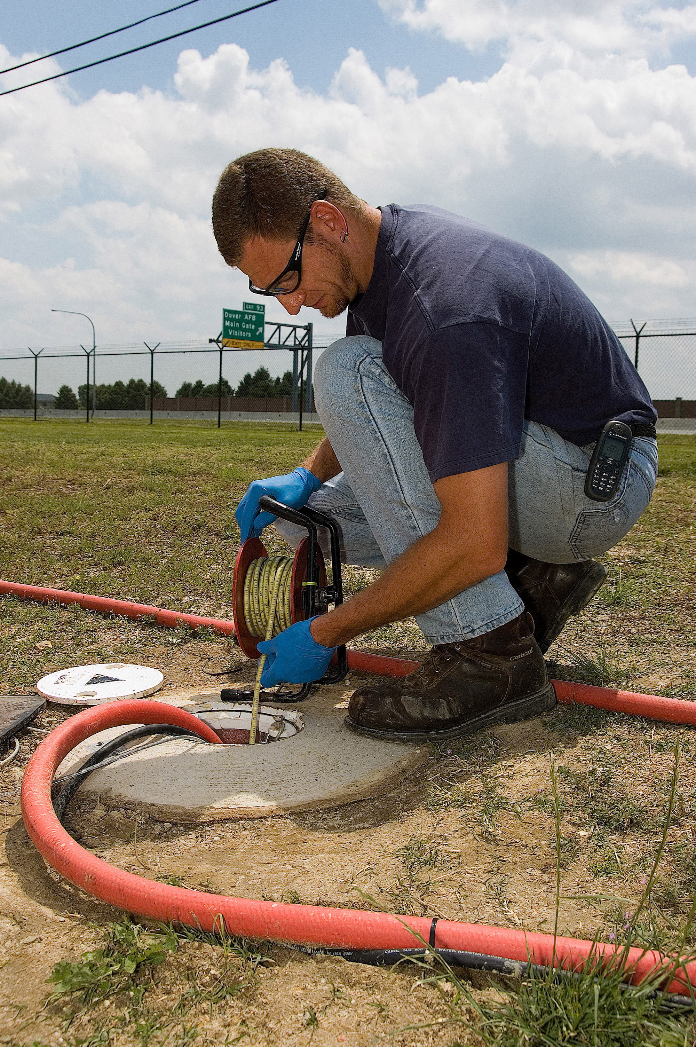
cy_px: 524
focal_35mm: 36
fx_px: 1046
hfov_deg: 36.8
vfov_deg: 53.2
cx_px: 348
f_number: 8
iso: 200
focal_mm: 24
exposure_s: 1/500
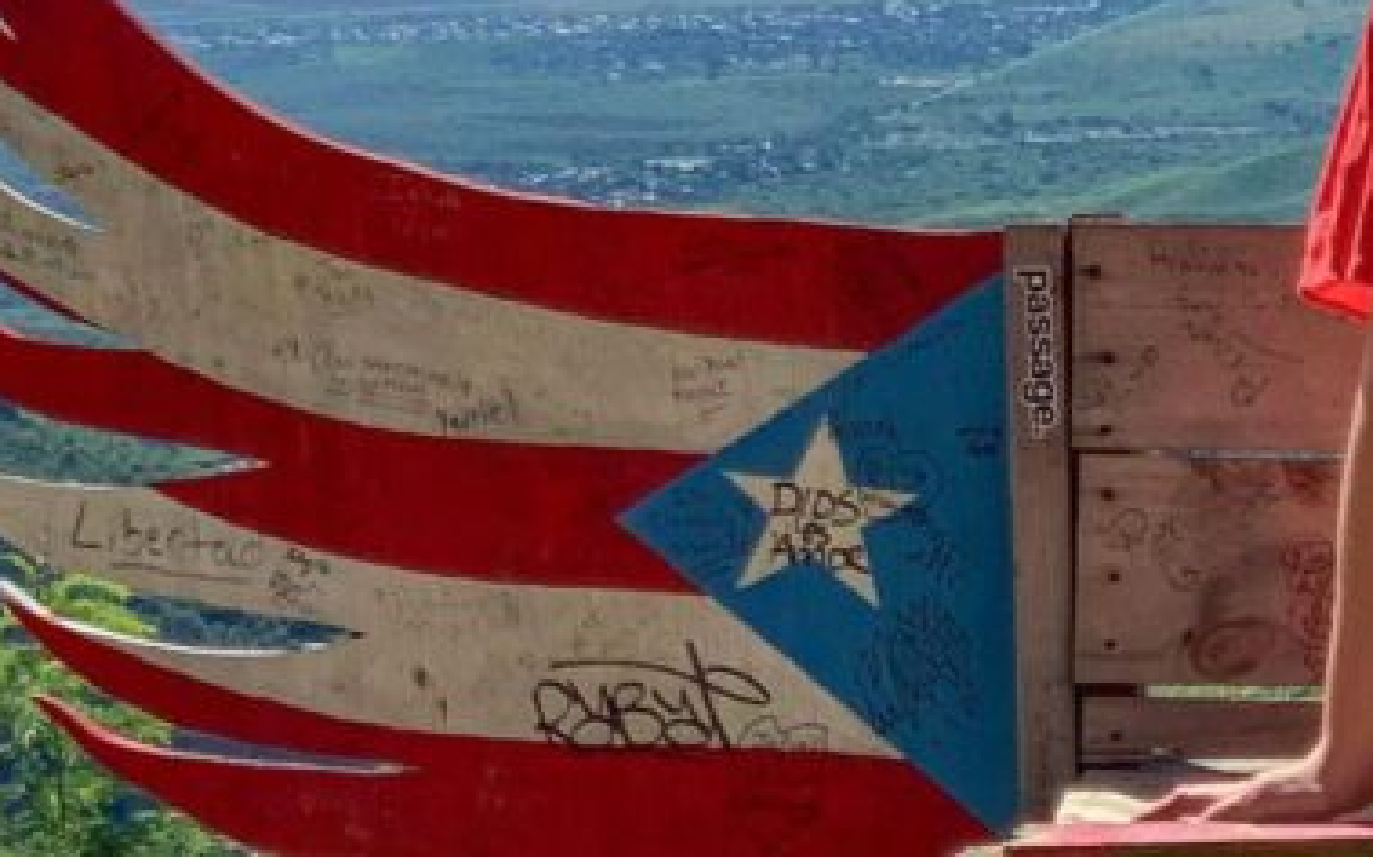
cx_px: 1914
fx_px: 6546
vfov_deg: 7.4
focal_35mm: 175
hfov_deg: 11.6
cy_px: -65
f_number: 2.4
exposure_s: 1/1400
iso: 16
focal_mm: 6
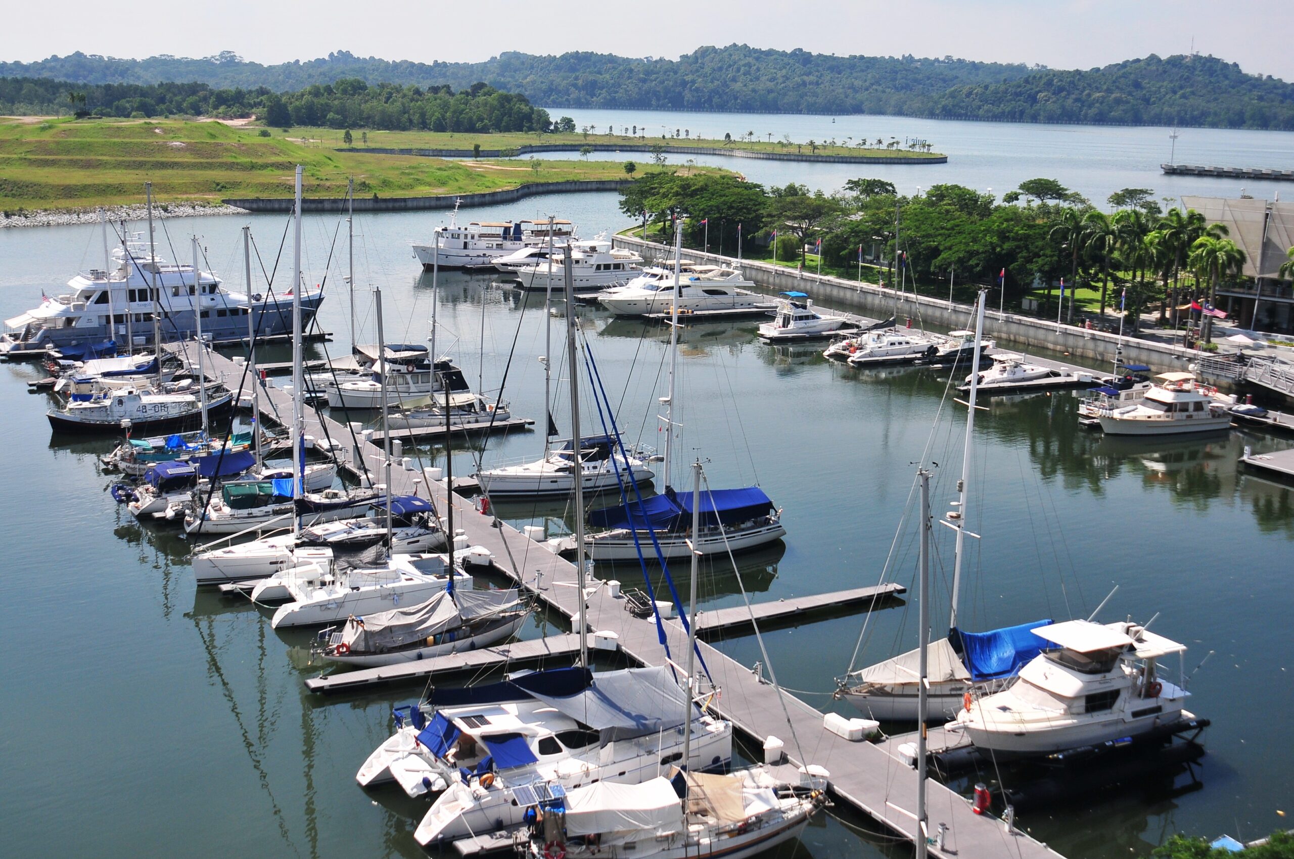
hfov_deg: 41.2
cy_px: 430
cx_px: 647
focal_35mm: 48
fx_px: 1723
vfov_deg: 28.0
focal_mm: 32
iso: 200
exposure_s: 1/2000
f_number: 8
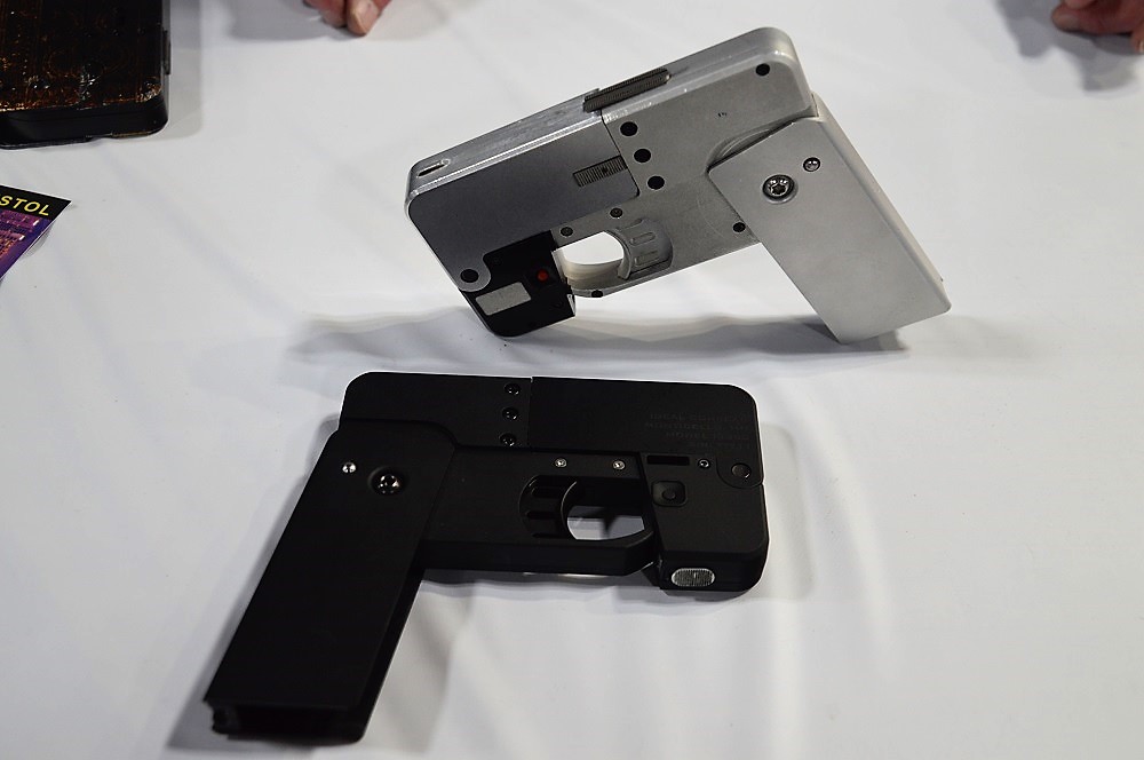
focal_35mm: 38
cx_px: 572
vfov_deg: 35.4
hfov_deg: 51.3
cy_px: 380
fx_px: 1190
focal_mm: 25
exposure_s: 1/20
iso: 400
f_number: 4
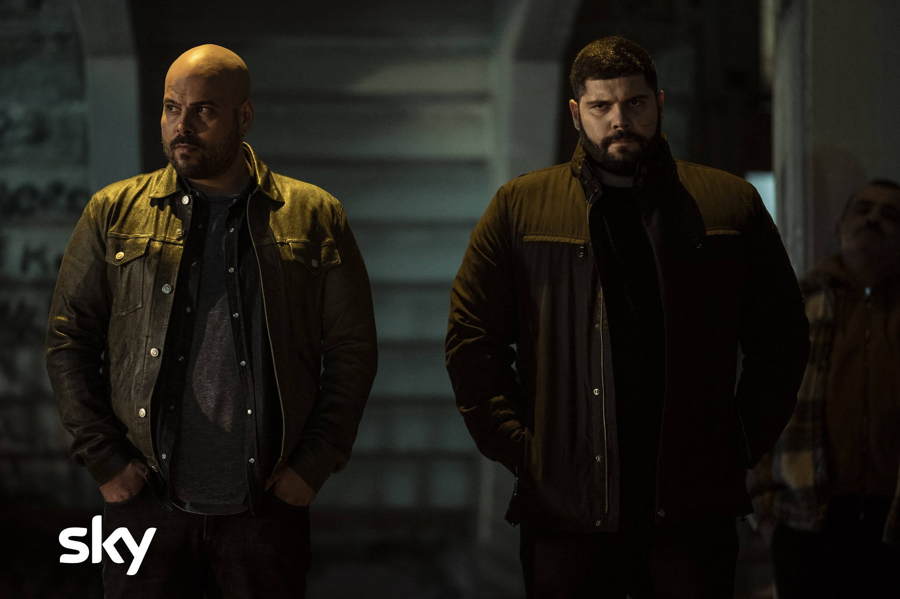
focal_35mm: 200
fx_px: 4996
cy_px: 300
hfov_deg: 10.3
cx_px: 450
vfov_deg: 6.9
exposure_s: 1/80
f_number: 2.8
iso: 3200
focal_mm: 200
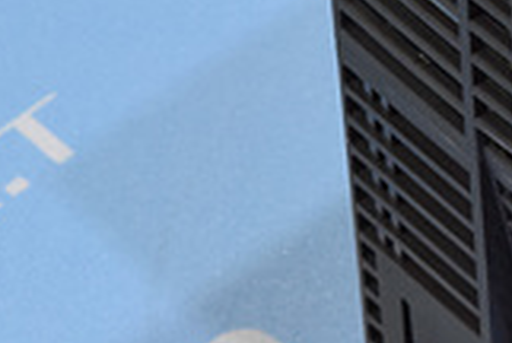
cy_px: -83
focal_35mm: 327
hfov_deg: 6.2
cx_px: 795
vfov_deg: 4.2
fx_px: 4659
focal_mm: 55
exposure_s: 1/6
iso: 1600
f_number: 20
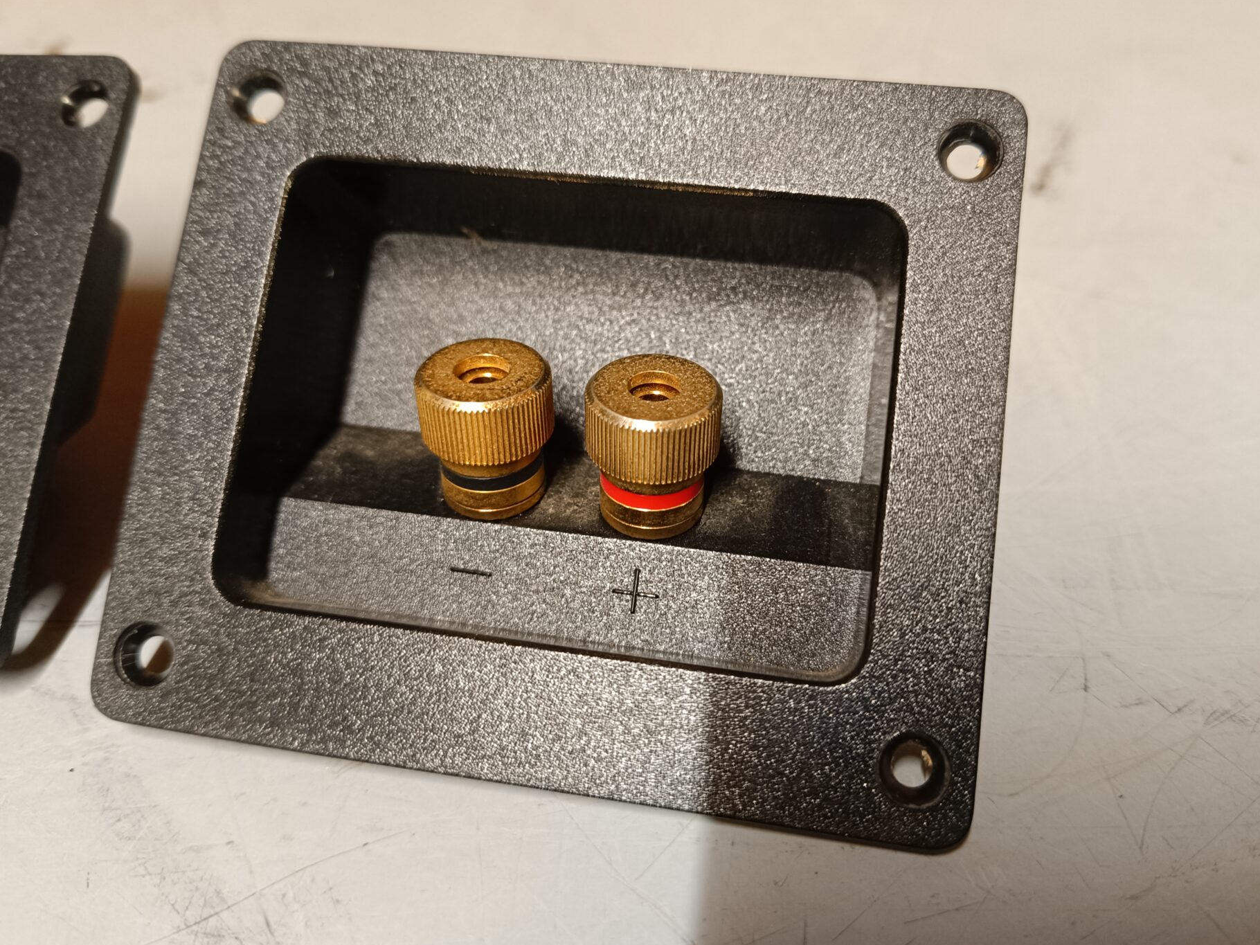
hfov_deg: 65.2
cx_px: 676
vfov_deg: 51.3
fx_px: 983
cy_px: 429
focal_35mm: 27
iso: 822
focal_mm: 5.59
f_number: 1.88
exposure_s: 1/25
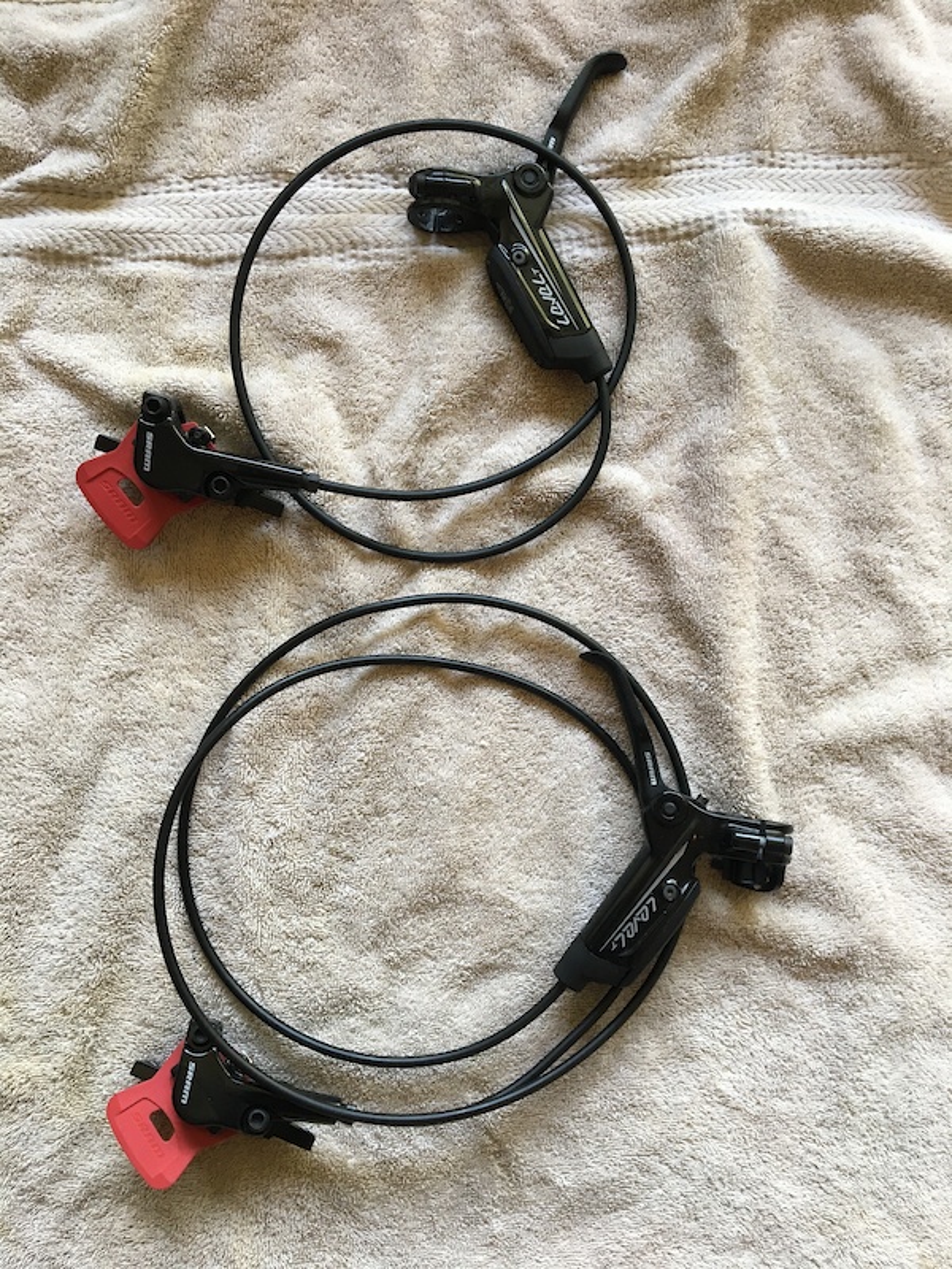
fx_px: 1063
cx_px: 476
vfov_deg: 61.7
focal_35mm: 29
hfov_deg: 48.2
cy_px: 634
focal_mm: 4.15
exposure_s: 1/30
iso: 40
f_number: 2.2
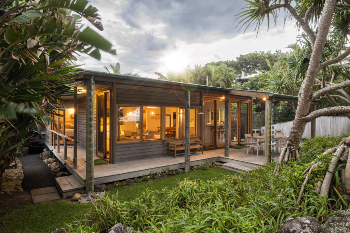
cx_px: 175
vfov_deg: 59.5
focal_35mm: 21
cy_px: 116
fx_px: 204
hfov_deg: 81.2
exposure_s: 1.3
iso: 200
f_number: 11
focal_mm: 21
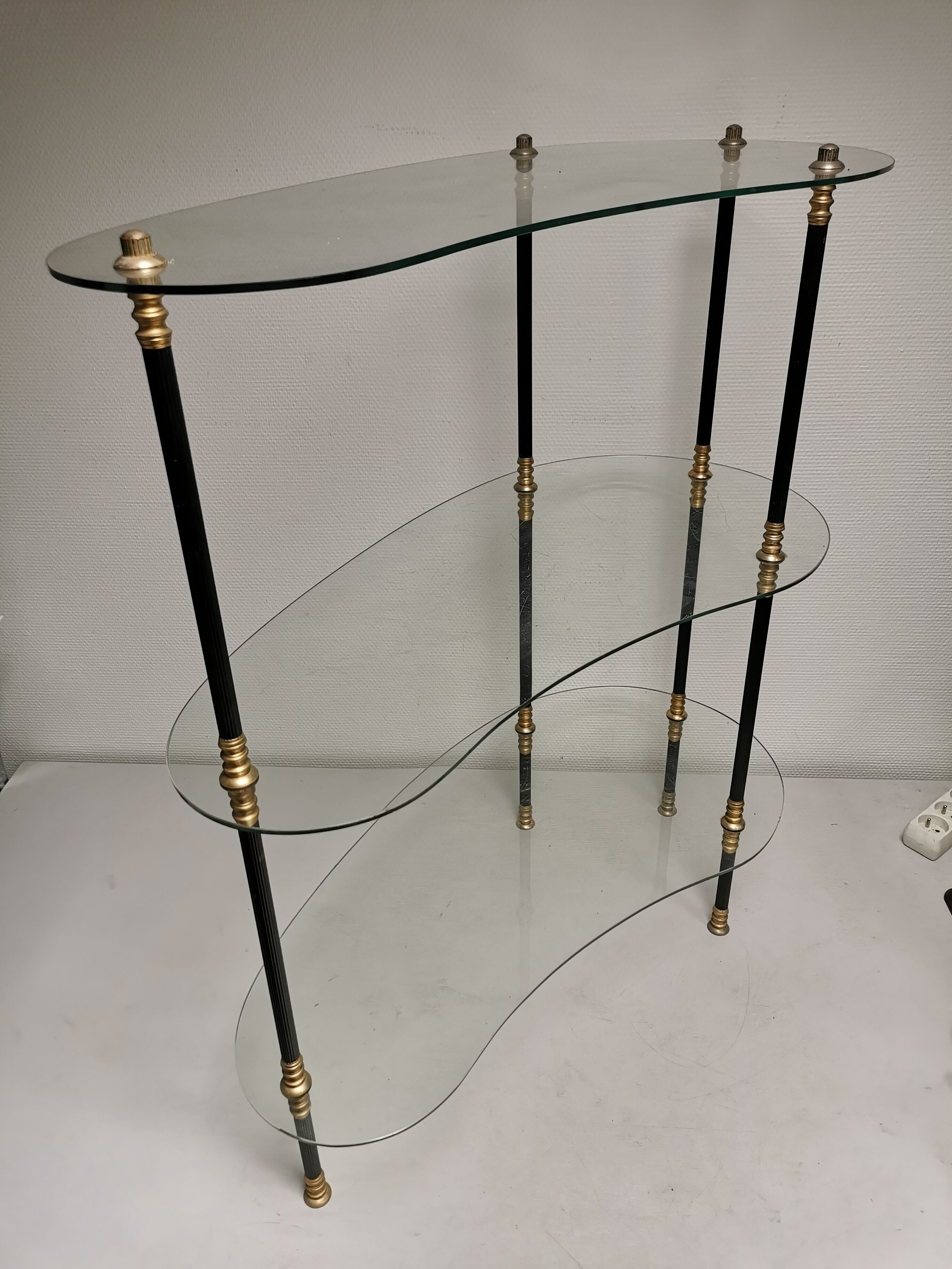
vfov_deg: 65.3
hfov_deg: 51.4
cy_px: 634
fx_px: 990
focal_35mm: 27
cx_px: 476
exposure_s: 1/100
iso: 320
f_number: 1.8
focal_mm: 5.58
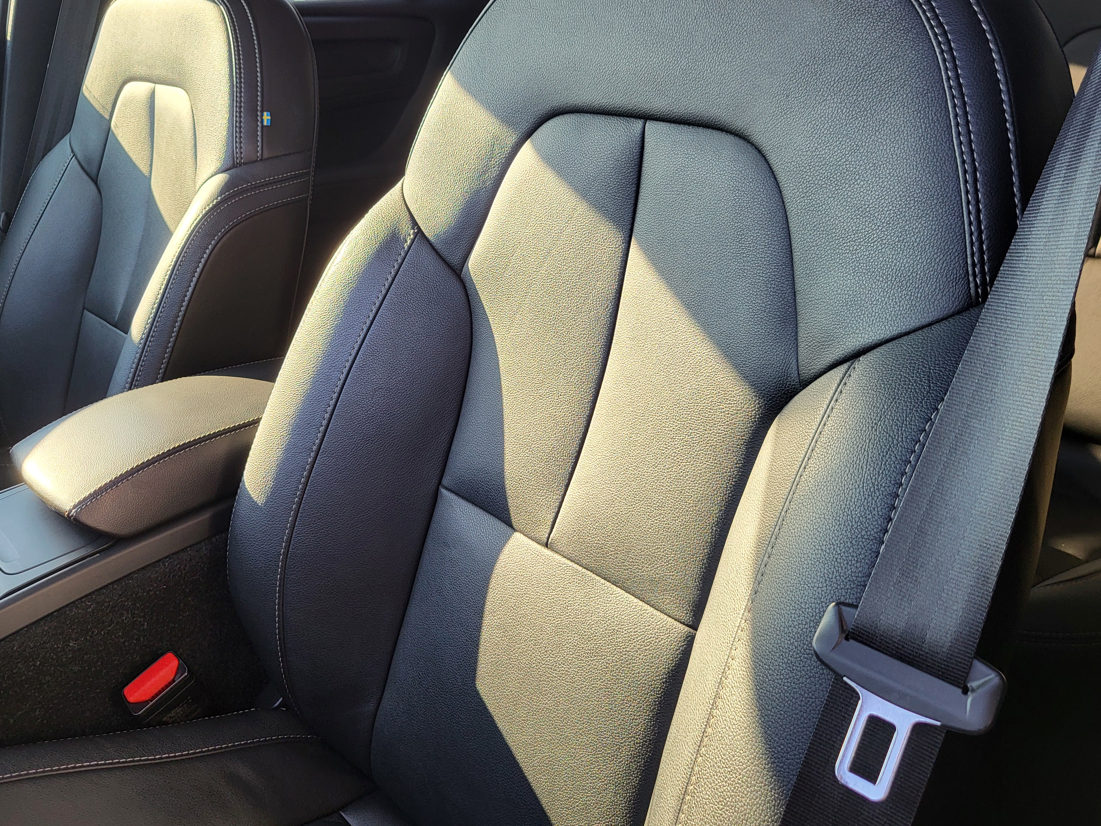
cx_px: 499
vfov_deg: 45.2
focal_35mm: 31
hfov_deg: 58.3
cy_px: 338
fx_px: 986
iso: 40
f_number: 1.8
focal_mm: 5.4
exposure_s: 1/190
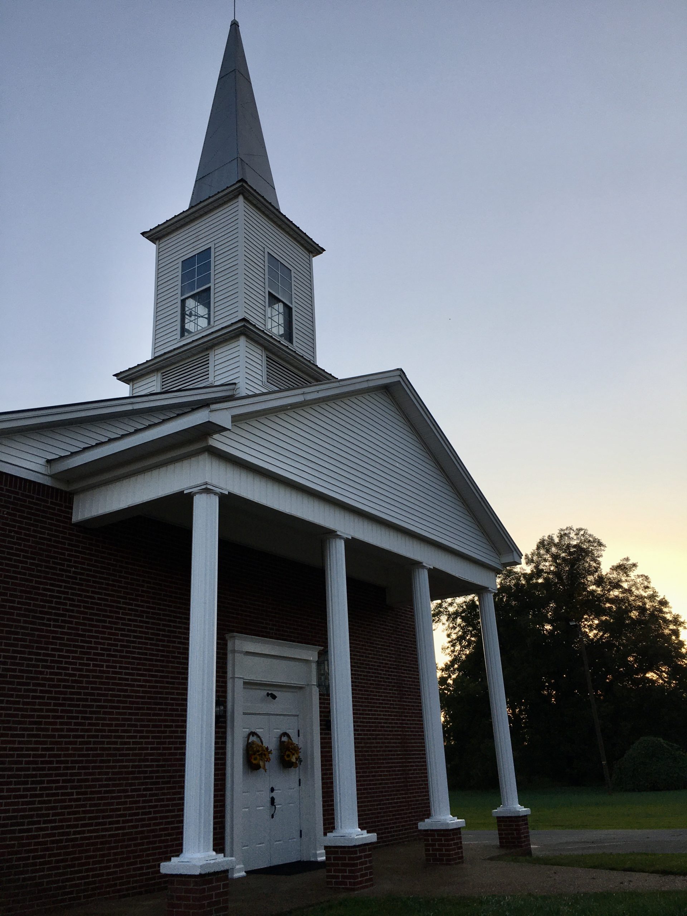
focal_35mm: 29
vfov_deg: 61.7
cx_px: 344
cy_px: 458
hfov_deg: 48.2
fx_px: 767
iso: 25
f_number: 2.2
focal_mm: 4.15
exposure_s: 1/732
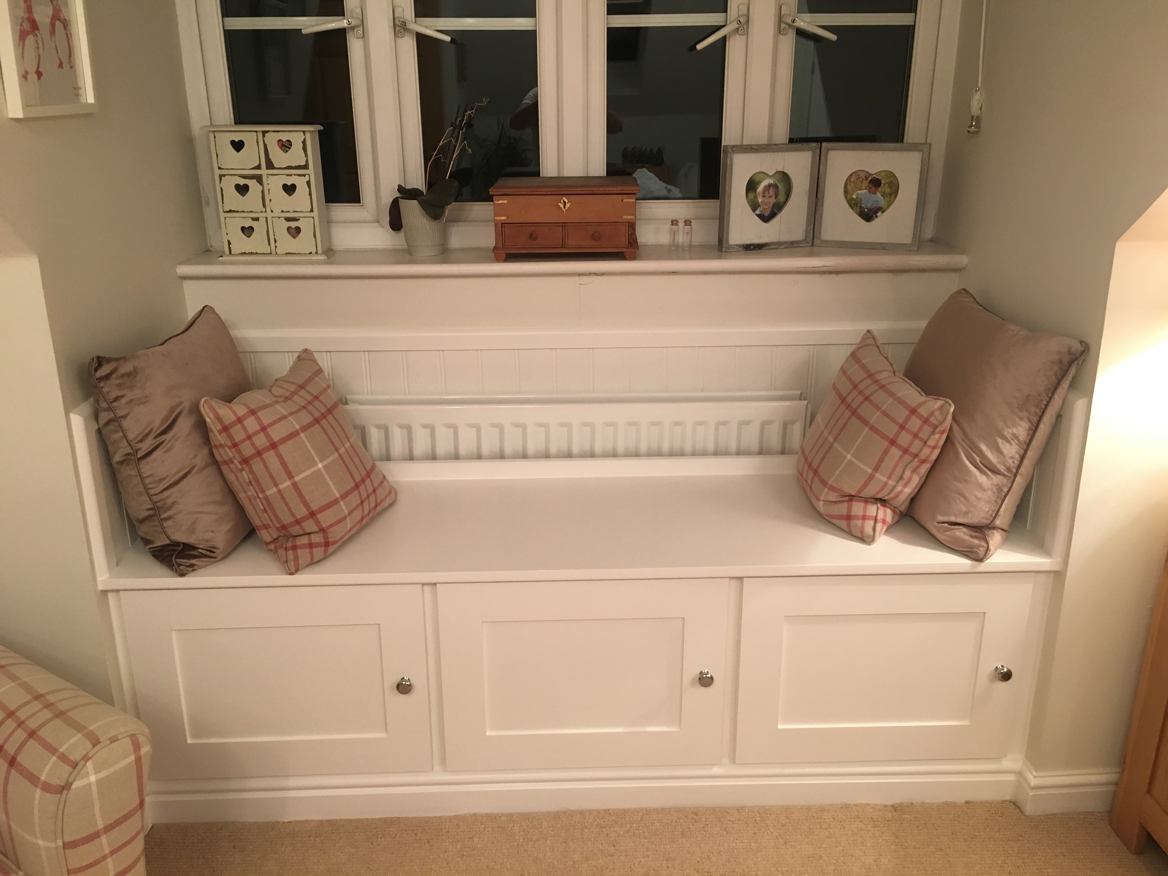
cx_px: 584
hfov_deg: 61.7
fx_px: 979
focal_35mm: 29
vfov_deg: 48.2
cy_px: 438
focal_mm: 4.15
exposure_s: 1/33
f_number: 2.2
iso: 125
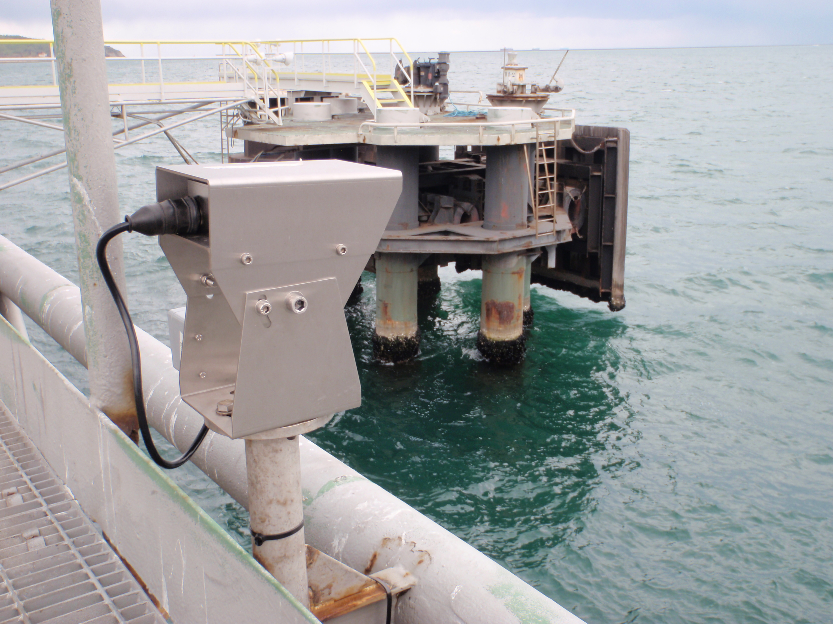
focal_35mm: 36
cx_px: 416
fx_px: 866
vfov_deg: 39.7
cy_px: 312
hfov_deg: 51.4
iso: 64
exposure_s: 1/80
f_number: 5
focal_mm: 6.53
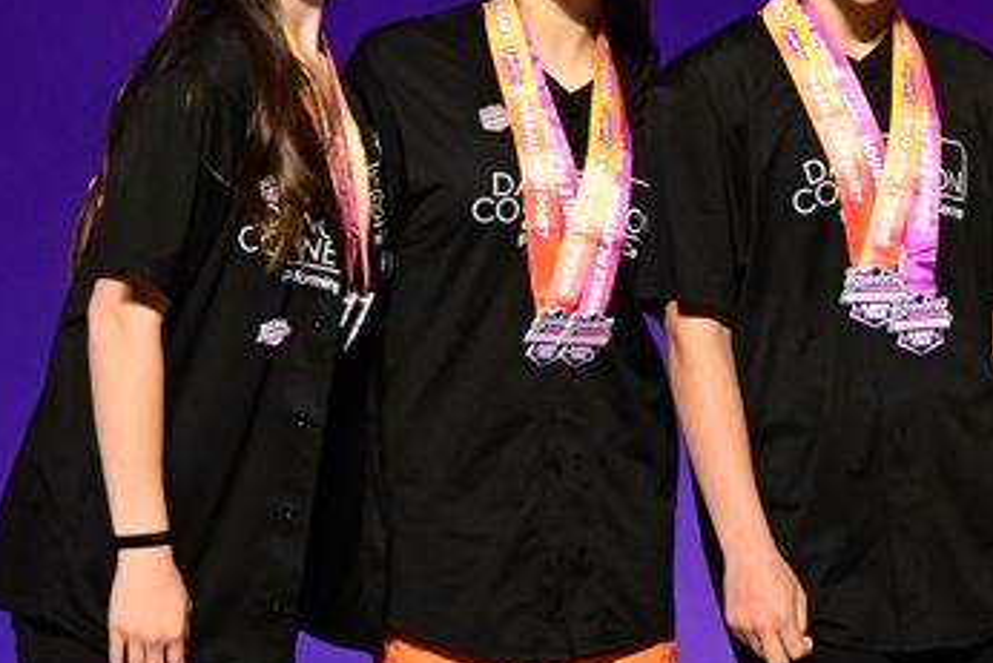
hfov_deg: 3.8
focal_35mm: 542
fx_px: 14956
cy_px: 210
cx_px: 1776
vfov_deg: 2.5
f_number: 3.5
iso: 2000
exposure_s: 1/800
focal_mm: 125
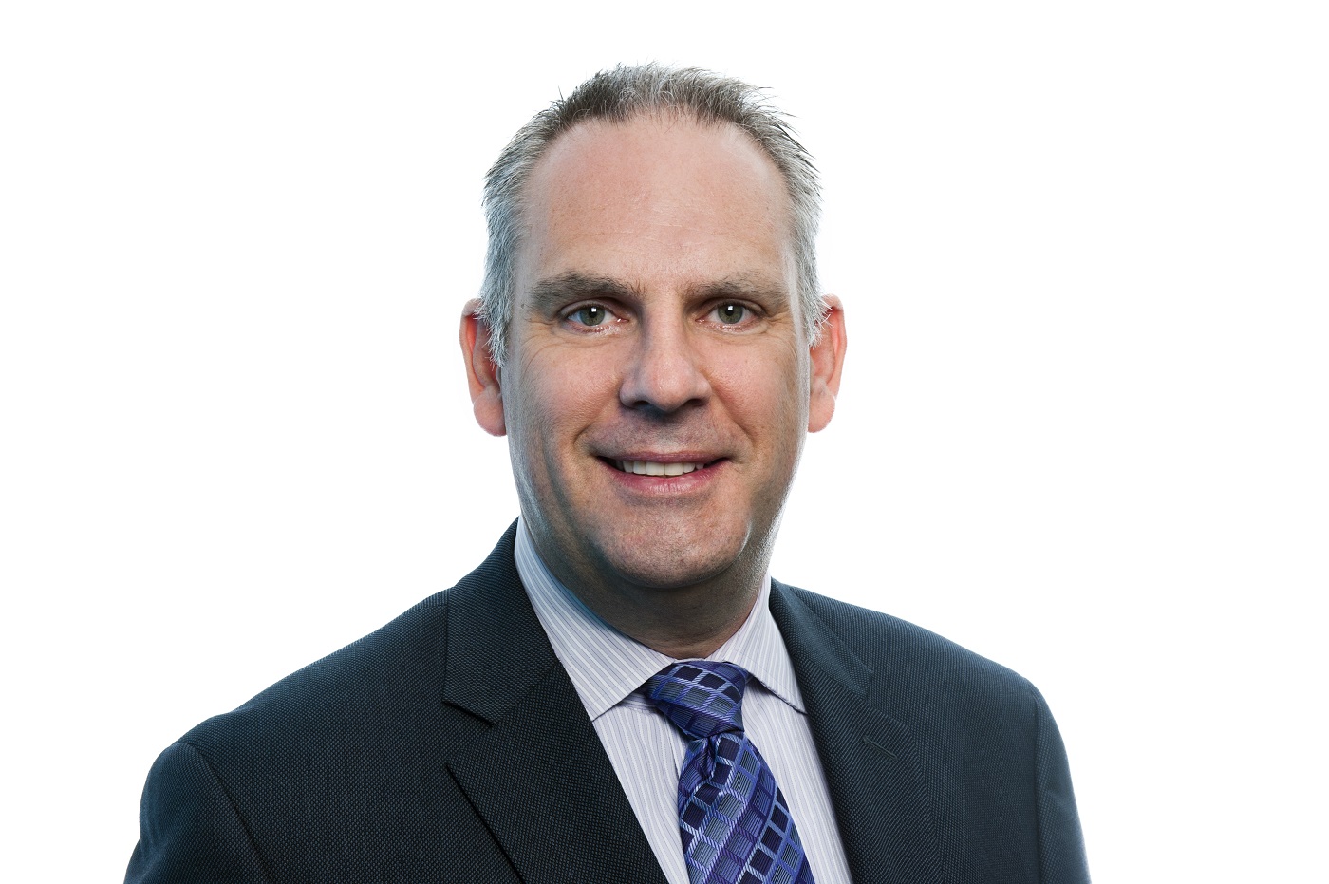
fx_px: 2582
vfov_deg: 19.4
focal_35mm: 70
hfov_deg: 28.9
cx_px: 664
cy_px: 442
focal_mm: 70
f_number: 10
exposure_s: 1/125
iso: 200
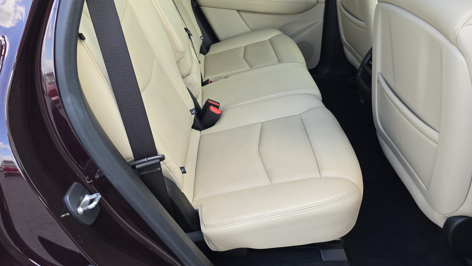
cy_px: 122
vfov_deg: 42.9
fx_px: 338
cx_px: 226
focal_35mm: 27
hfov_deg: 69.8
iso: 64
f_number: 1.7
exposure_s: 1/180
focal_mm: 6.3
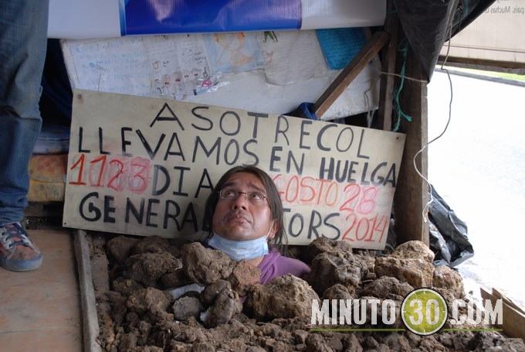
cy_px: 176
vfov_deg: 34.3
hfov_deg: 49.5
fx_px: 569
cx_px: 262
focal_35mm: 39
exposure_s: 1/50
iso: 110
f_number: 5
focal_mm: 26
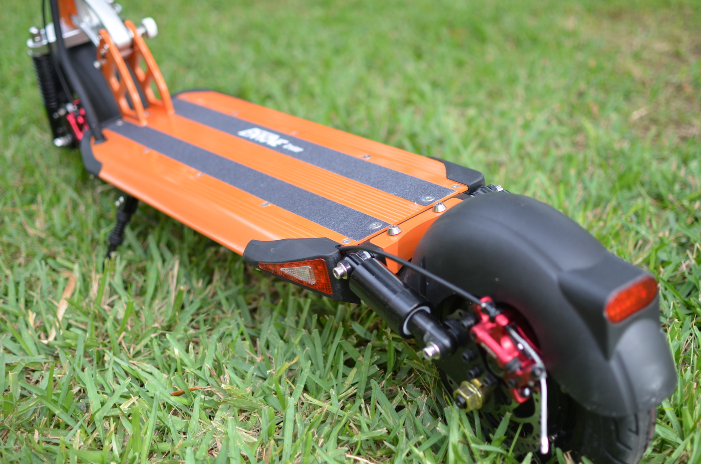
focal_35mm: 52
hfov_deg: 37.9
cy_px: 232
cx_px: 350
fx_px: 1020
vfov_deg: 25.6
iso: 320
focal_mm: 35
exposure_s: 1/1250
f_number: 2
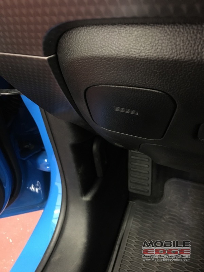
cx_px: 102
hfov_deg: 48.2
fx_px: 228
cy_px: 136
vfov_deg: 61.7
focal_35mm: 29
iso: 500
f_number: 2.2
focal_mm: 4.15
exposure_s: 1/15
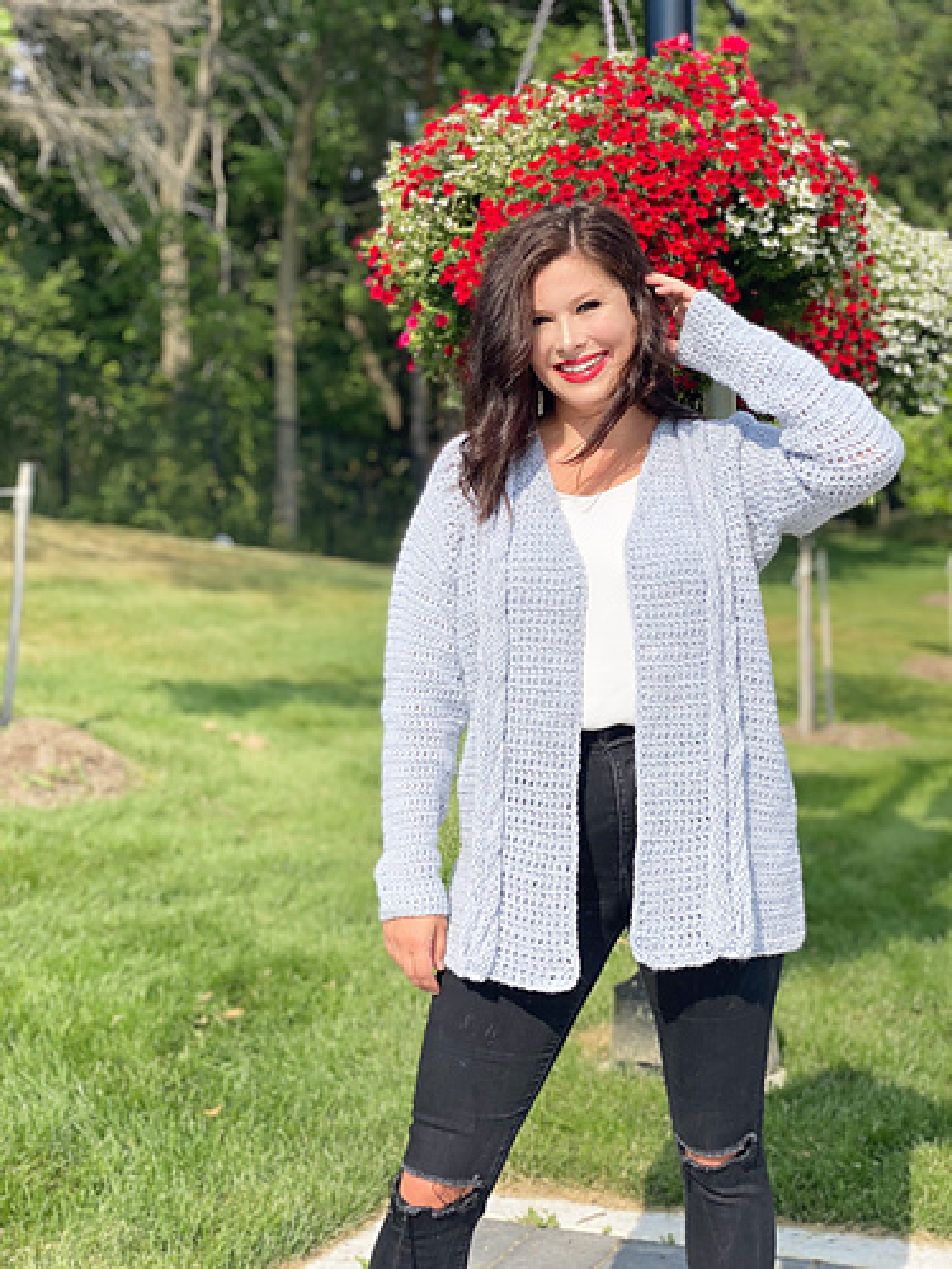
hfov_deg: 28.0
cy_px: 634
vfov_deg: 36.8
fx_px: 1907
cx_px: 476
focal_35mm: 52
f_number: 2
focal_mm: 6
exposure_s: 1/1597
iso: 20
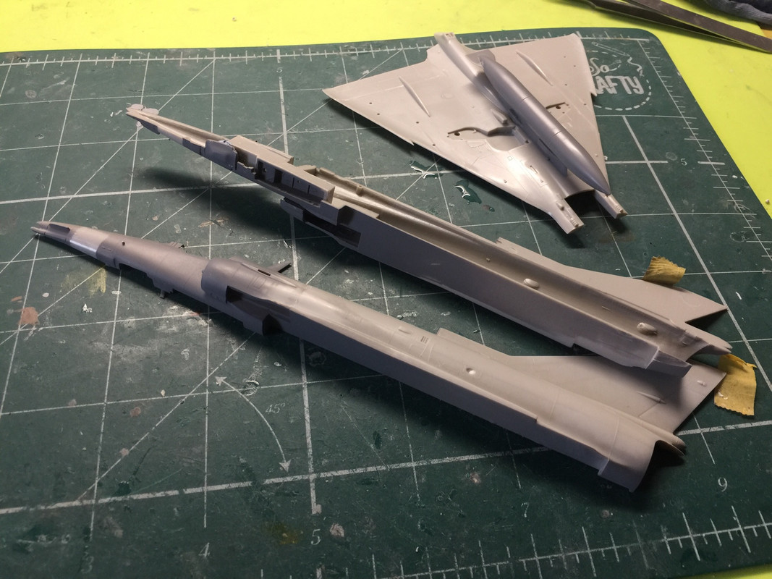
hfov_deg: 61.7
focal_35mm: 29
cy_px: 290
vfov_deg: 48.2
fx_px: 647
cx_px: 386
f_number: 2.2
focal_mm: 4.15
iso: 40
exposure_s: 1/17
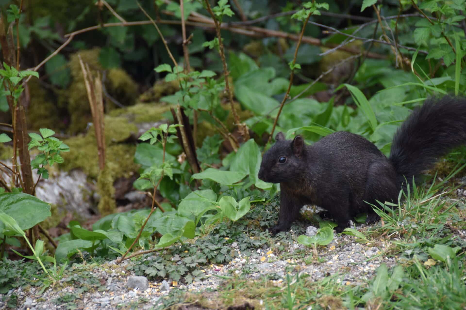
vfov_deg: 4.6
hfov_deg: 6.9
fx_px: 3883
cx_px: 233
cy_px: 155
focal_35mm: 300
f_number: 5.6
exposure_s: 1/80
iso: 125
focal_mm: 200
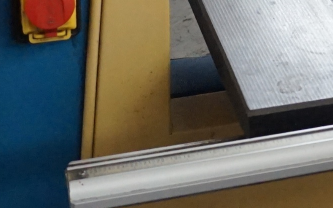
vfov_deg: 10.1
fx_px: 1089
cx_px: 322
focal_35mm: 120
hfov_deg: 17.0
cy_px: -217
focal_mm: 16
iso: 2500
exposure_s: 1/160
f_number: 3.5
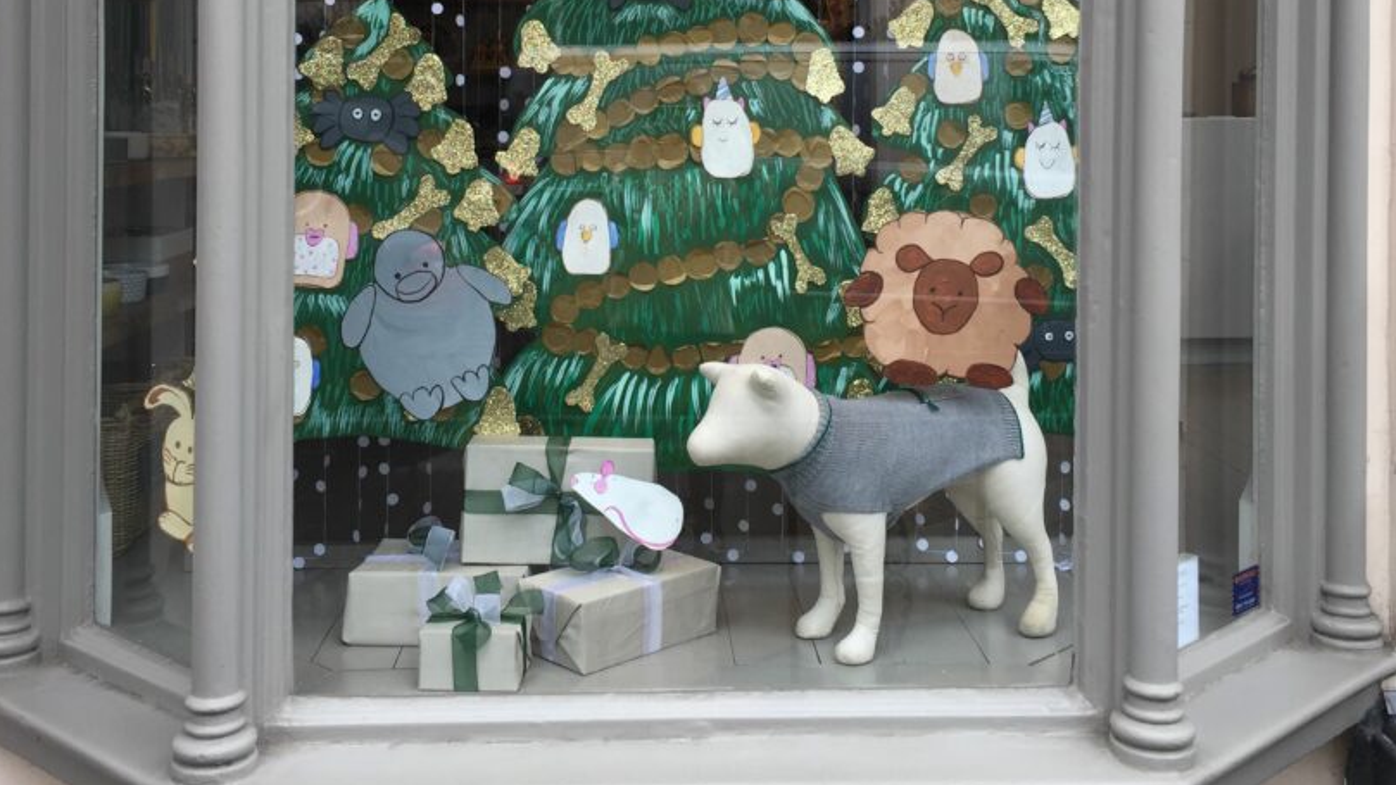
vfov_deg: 28.9
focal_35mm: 40
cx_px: 680
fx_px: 1481
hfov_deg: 50.5
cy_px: 129
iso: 32
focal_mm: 4.15
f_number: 2.2
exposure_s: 1/101
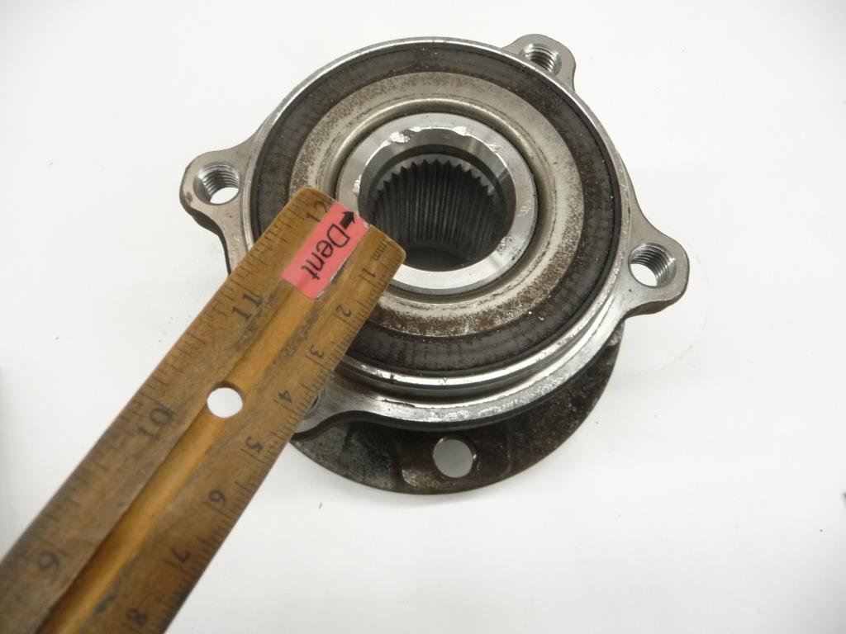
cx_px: 423
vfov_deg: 49.7
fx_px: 684
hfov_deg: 63.4
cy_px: 317
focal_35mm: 28
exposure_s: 1/30
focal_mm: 4.7
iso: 320
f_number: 3.3
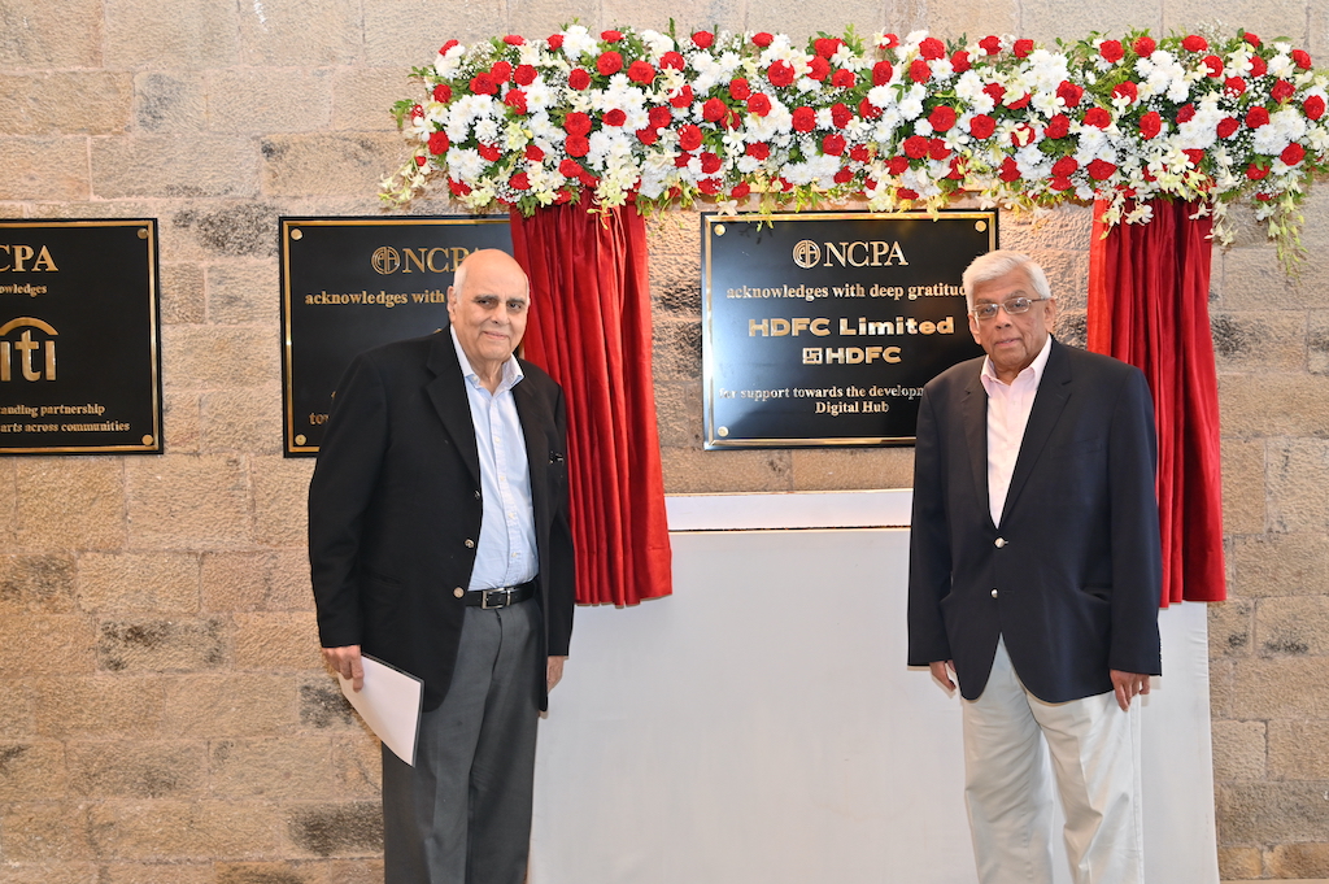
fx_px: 1439
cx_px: 664
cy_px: 442
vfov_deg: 34.2
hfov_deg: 49.6
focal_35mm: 39
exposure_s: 1/60
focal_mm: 39
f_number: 4.5
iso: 800
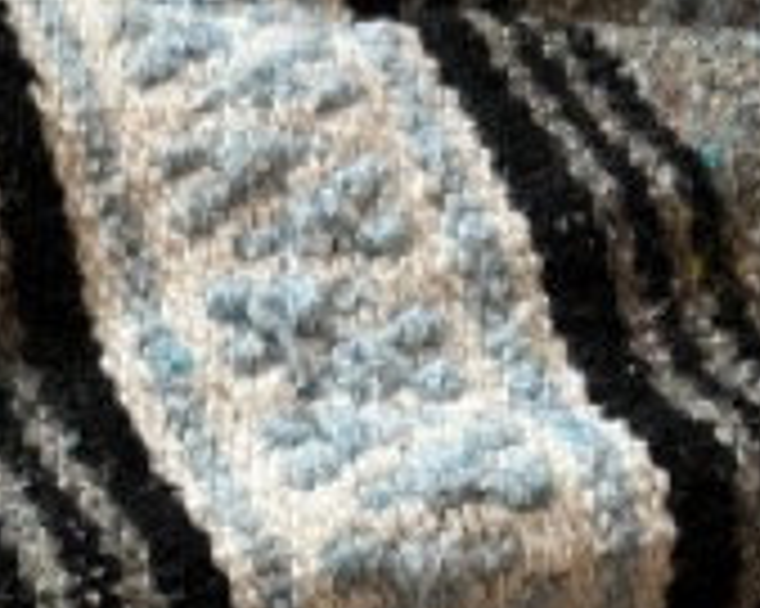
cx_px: -45
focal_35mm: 96
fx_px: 2158
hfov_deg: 19.3
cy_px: 1103
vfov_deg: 14.1
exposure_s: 1/43
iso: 400
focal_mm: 5.7
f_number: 1.5
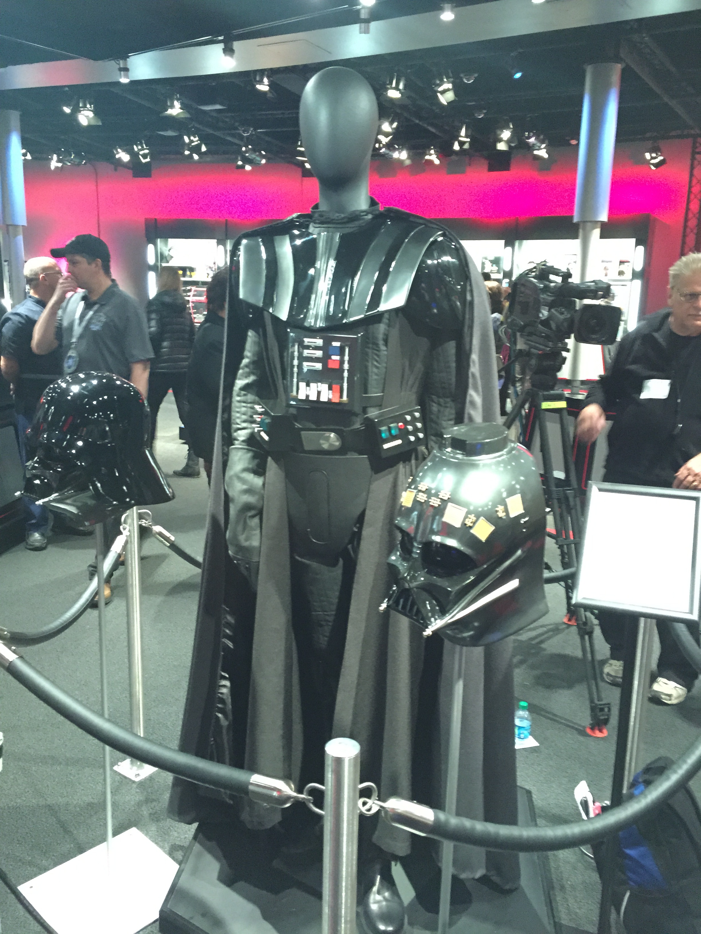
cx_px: 350
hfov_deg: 48.2
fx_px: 783
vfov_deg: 61.7
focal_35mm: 29
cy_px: 467
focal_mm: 4.15
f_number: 2.2
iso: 640
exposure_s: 1/15
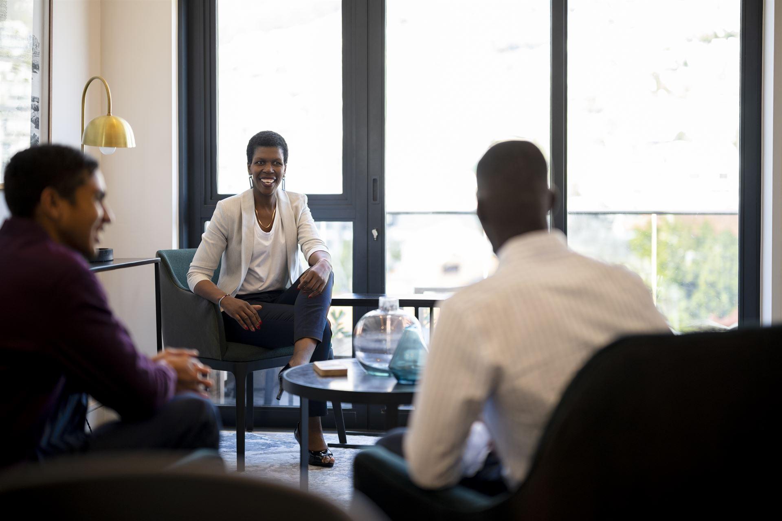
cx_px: 391
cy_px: 260
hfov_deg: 39.6
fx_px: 1086
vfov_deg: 27.0
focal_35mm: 50
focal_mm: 50
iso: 320
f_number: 1.2
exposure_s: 1/320
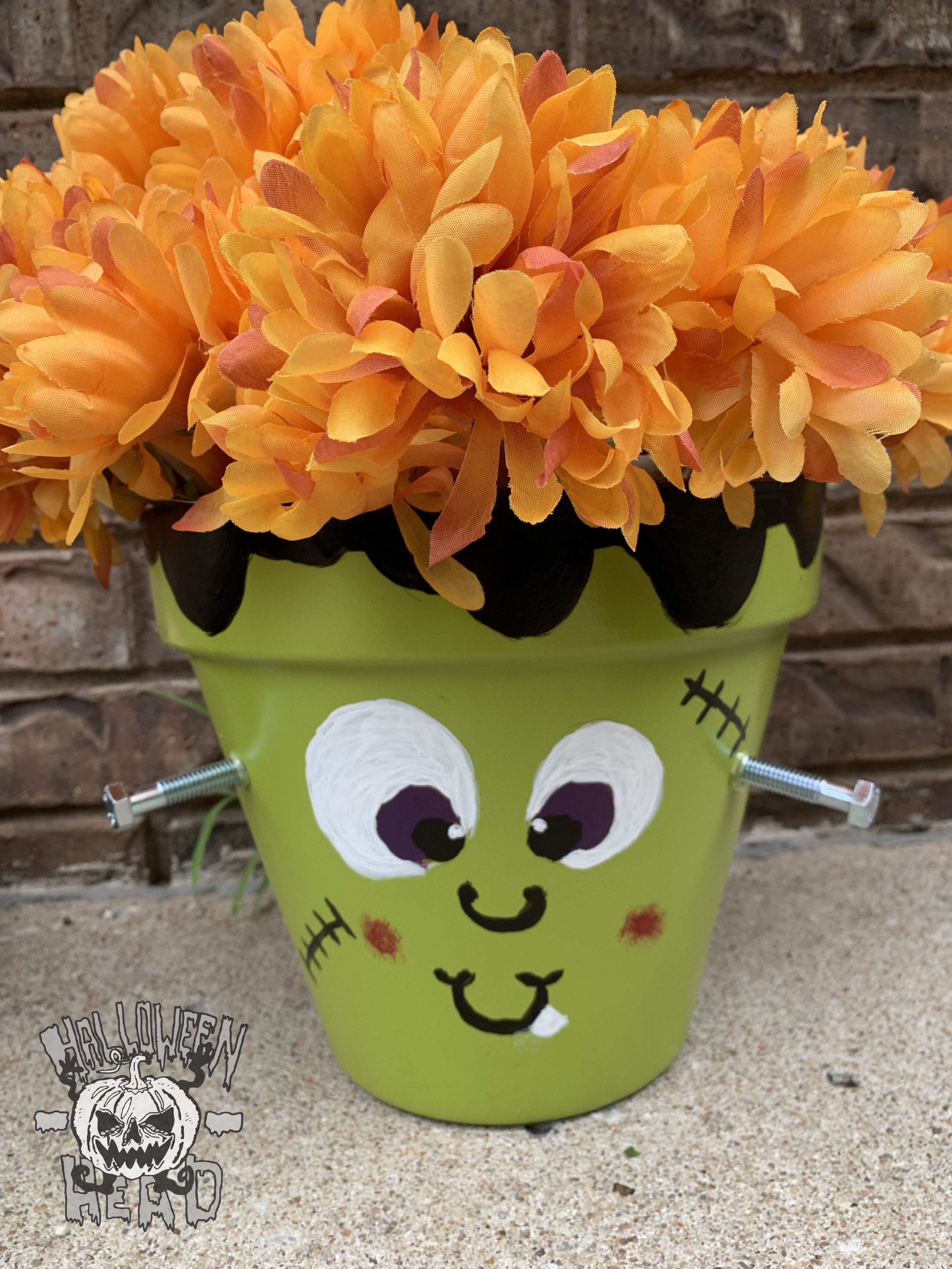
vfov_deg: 67.3
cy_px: 634
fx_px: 953
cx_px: 476
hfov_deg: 53.1
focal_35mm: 26
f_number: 1.8
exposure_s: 1/122
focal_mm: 4.25
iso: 40
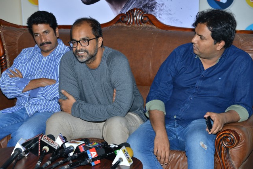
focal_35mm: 89
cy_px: 83
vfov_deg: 15.4
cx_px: 123
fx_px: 626
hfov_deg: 22.9
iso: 250
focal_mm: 86
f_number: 4.5
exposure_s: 1/125
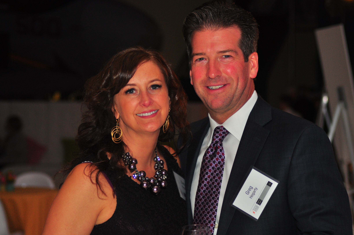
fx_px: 1252
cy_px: 118
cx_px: 177
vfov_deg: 10.7
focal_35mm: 128
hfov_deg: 16.1
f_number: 4.5
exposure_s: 1/100
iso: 400
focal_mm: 85
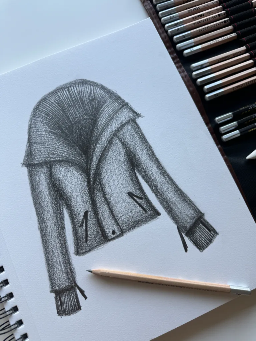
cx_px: 128
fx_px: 237
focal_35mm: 24
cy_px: 170
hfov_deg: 56.8
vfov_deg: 71.6
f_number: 1.78
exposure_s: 1/121
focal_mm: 6.86
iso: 80
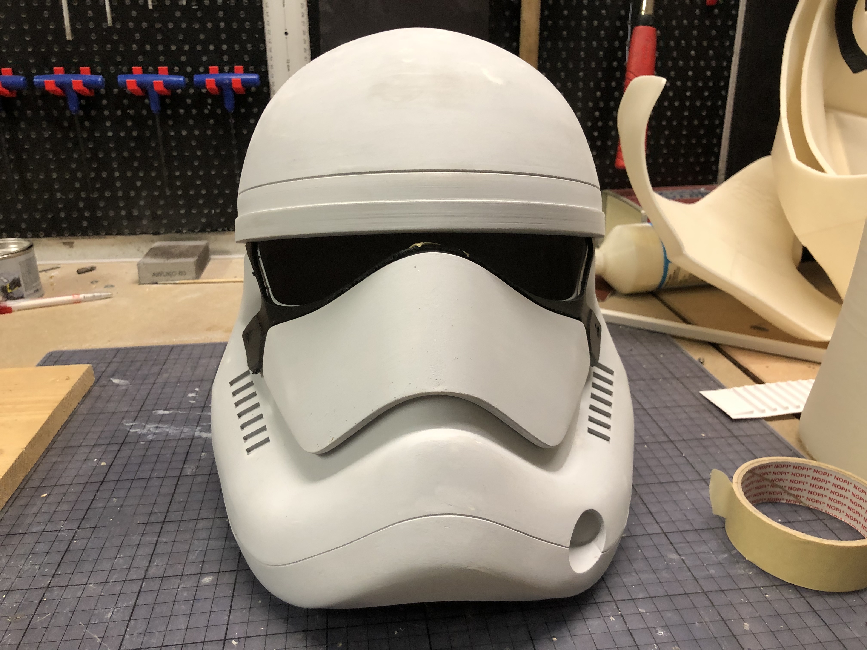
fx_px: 701
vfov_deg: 49.7
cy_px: 325
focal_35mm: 28
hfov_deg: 63.4
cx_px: 434
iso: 64
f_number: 1.8
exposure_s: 1/17
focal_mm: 4
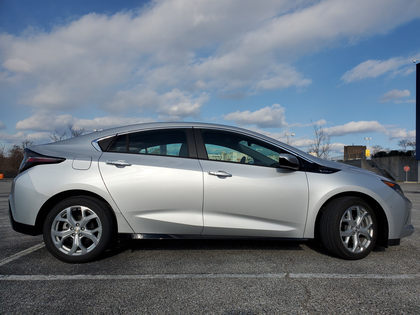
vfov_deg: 53.1
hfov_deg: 67.3
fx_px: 315
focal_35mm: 26
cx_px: 210
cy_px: 158
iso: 50
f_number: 2.4
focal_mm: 4.3
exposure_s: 1/2548
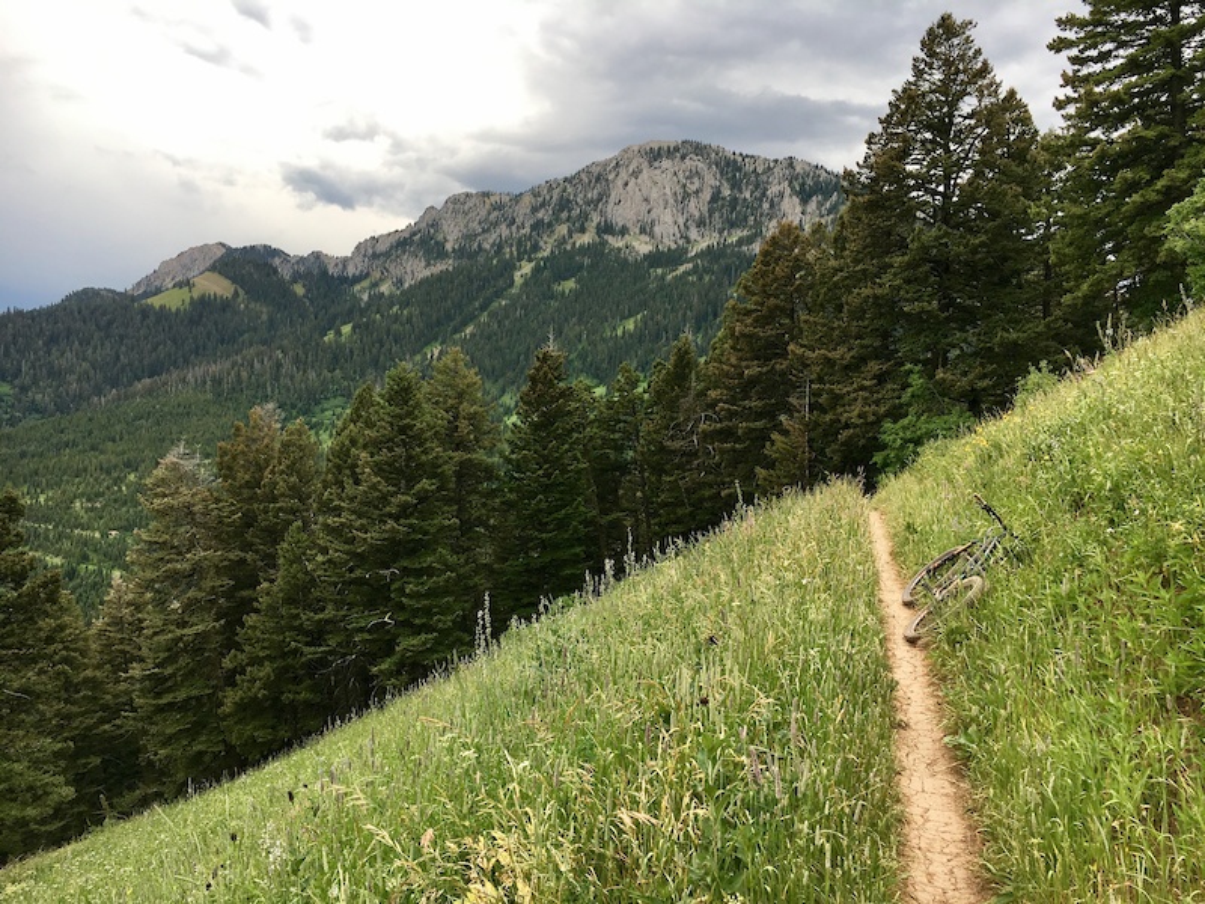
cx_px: 602
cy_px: 452
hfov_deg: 61.7
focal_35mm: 29
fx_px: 1010
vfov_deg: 48.2
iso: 25
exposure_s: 1/373
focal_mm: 4.15
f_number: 2.2
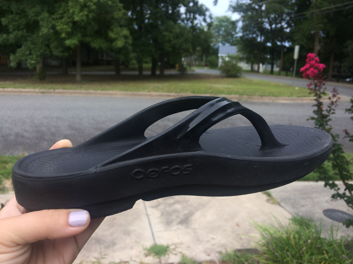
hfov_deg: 61.7
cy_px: 132
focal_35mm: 29
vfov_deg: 48.2
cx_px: 176
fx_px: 296
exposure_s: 1/383
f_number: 2.2
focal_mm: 4.15
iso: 32
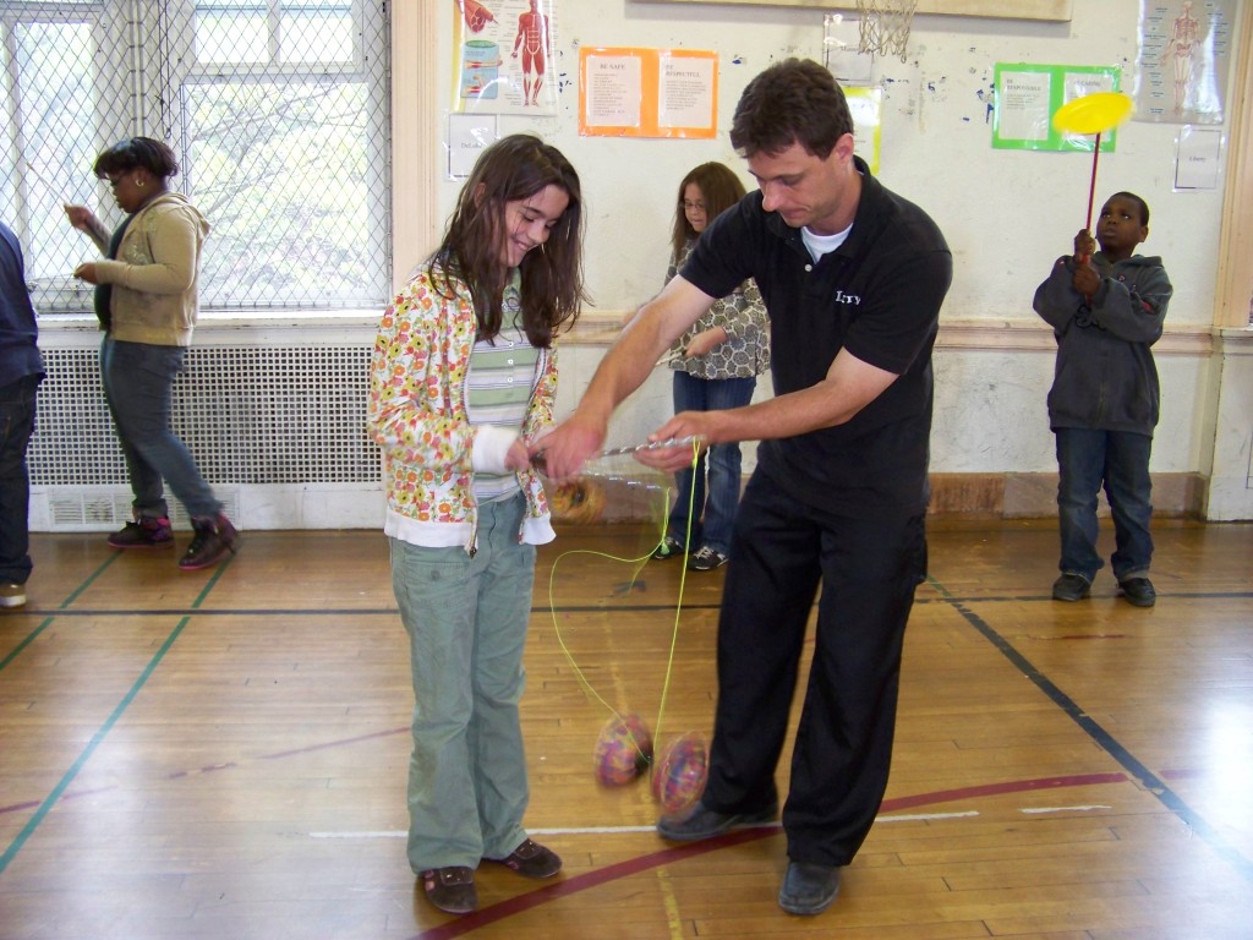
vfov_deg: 39.7
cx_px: 626
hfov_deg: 51.4
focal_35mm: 36
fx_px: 1303
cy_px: 470
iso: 200
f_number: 2.8
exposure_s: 1/30
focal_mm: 5.85
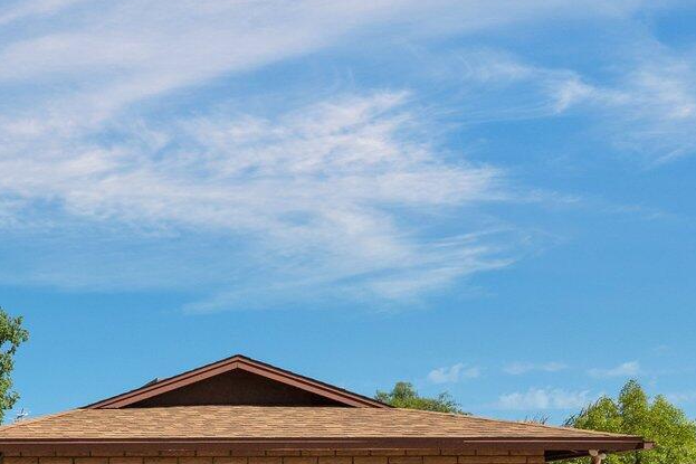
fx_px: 889
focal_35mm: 46
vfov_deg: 26.2
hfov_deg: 33.6
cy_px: 548
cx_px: -163
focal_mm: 14
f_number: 10
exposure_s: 1/1600
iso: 640
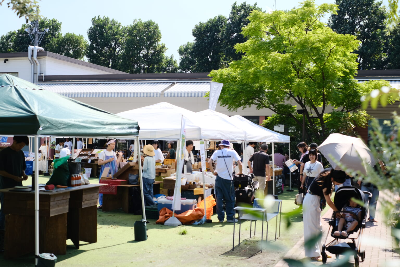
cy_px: 134
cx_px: 200
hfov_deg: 37.5
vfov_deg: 25.5
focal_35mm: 53
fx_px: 589
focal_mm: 35
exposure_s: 1/1400
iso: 320
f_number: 3.6
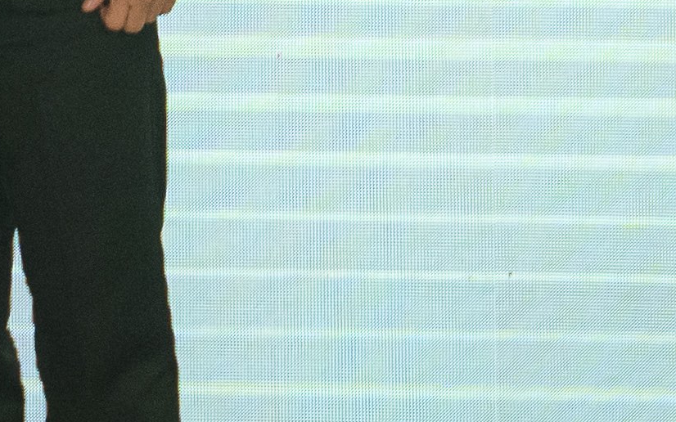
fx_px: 18292
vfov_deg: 1.3
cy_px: -1086
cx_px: -640
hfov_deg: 2.1
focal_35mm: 993
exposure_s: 1/500
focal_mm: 137
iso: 2000
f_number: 4
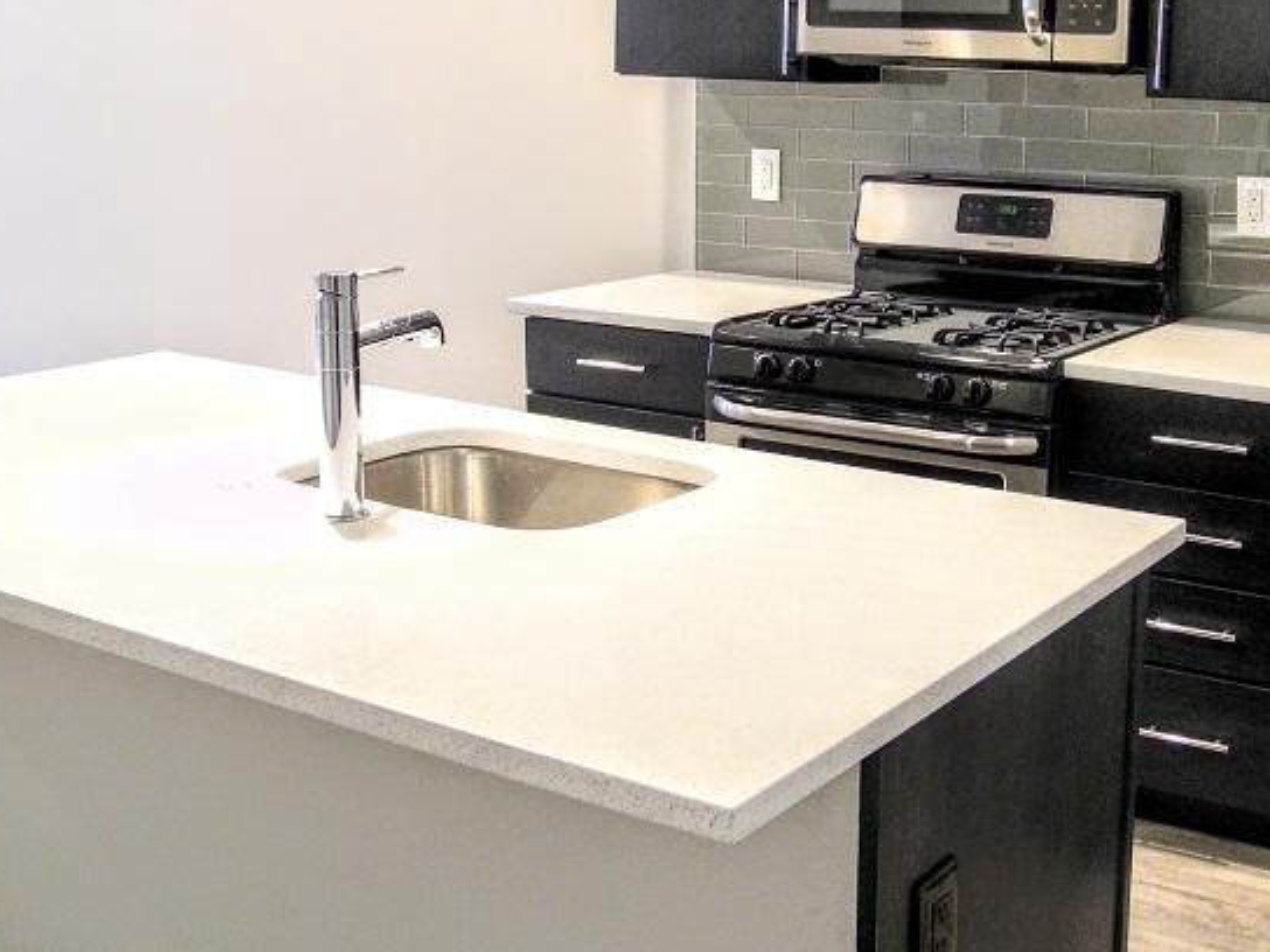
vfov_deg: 41.2
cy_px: 310
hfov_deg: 51.0
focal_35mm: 34
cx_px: 995
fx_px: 1247
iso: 400
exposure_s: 1/12.8
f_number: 2.8
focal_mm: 4.5
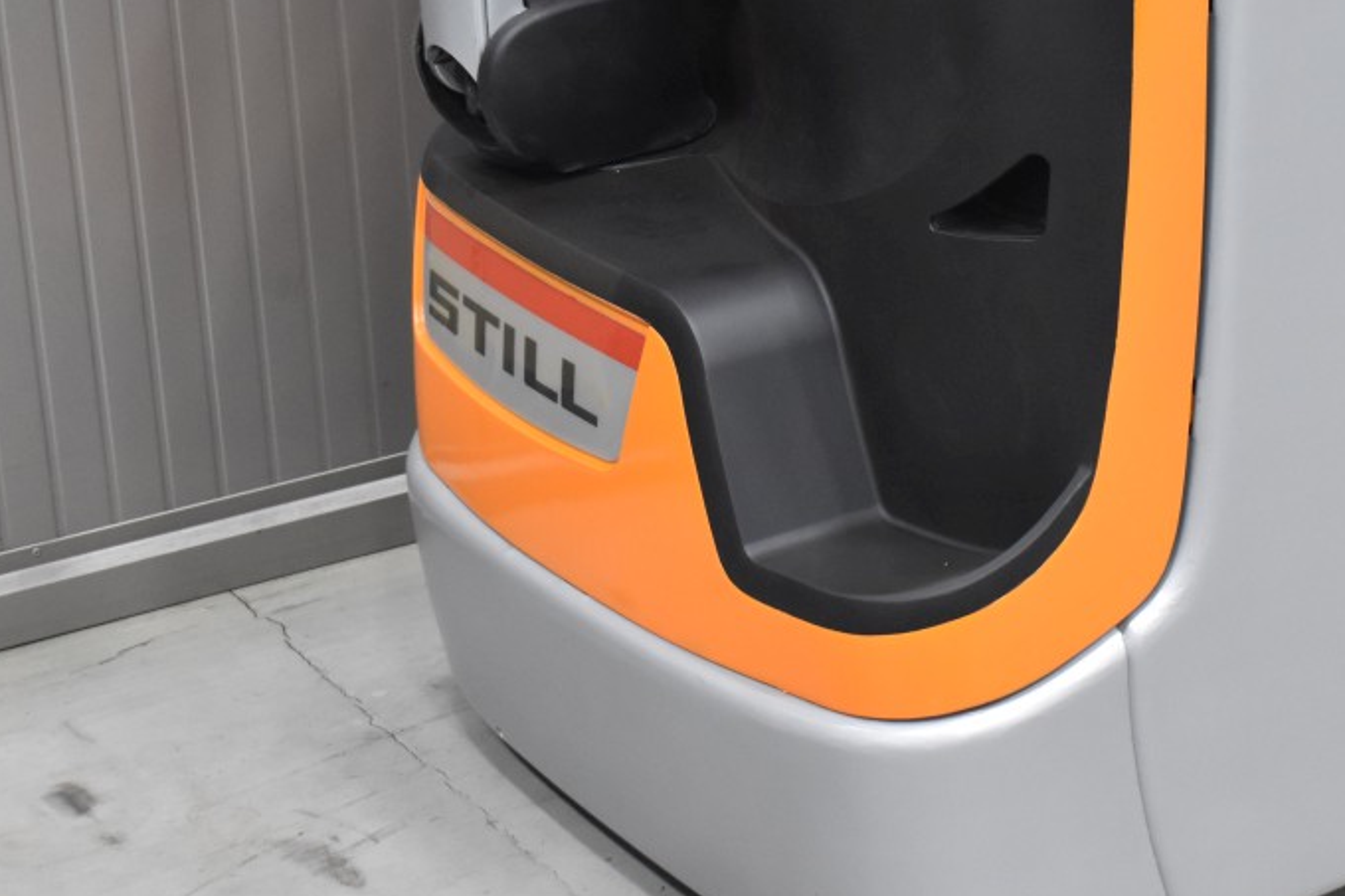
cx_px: 1005
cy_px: 316
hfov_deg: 22.4
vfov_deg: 15.2
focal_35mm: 90
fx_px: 3361
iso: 1600
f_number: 4.5
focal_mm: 34
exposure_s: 1/50
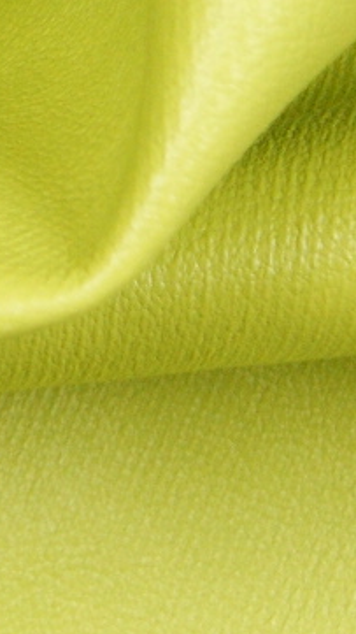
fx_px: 4347
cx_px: -458
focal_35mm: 259
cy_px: -155
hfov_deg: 4.6
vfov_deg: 8.2
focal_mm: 26
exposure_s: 1/60
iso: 400
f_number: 11
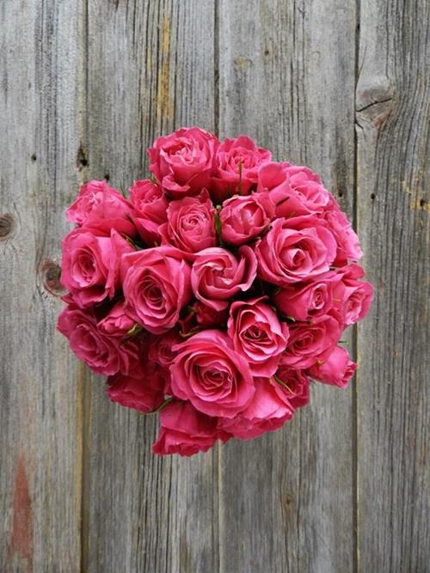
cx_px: 215
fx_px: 381
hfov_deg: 58.9
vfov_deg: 73.9
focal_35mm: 23
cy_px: 286
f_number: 3.4
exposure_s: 1/320
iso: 800
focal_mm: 4
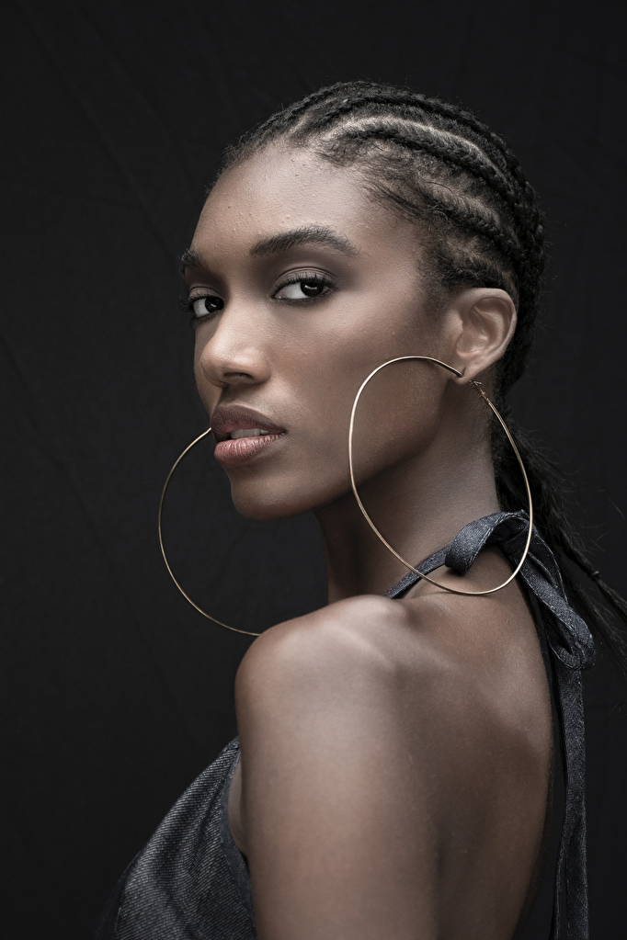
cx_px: 314
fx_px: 1959
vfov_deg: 27.0
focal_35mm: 75
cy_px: 470
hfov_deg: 18.2
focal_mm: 50
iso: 800
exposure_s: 1/640
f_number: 4.8
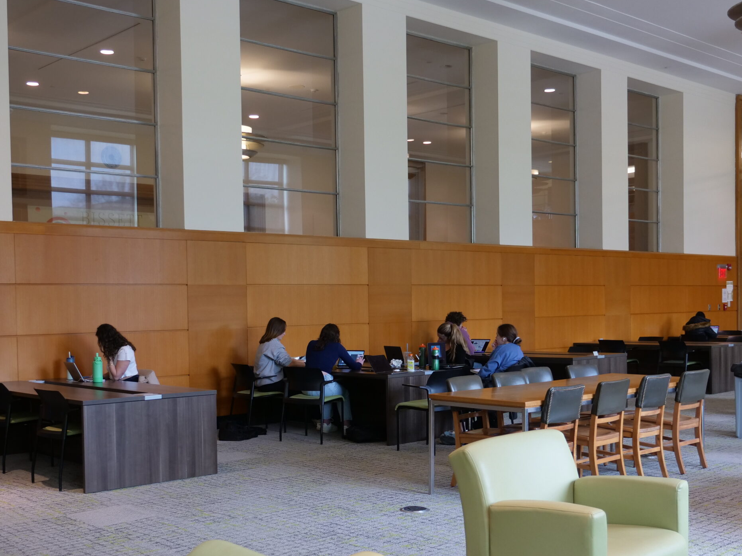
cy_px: 342
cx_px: 363
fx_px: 943
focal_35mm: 44
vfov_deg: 32.7
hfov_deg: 42.9
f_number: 2.8
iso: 400
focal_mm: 16
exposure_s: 1/60
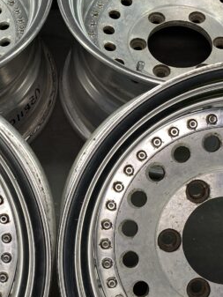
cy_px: 160
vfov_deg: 24.7
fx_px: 678
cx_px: 56
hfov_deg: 18.6
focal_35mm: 79
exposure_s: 1/100
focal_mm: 4.25
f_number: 1.8
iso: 50
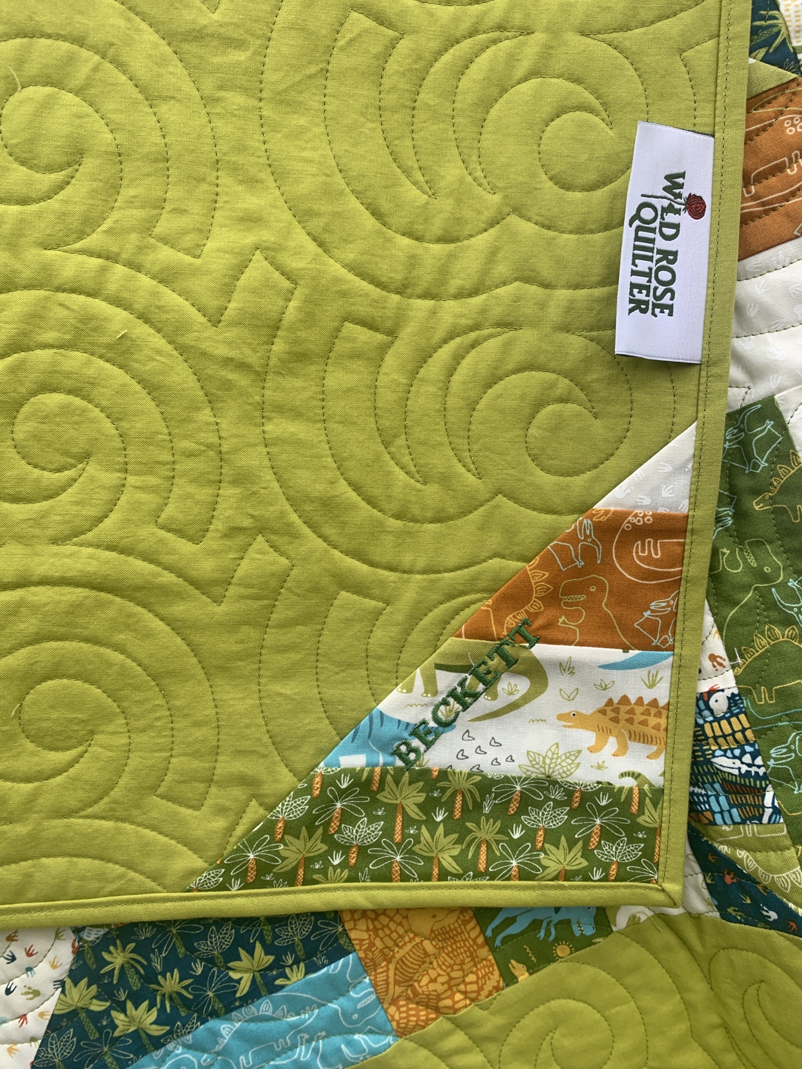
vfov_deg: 67.3
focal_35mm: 26
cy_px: 534
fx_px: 803
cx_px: 401
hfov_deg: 53.1
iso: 25
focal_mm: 4.25
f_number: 1.8
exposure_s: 1/583
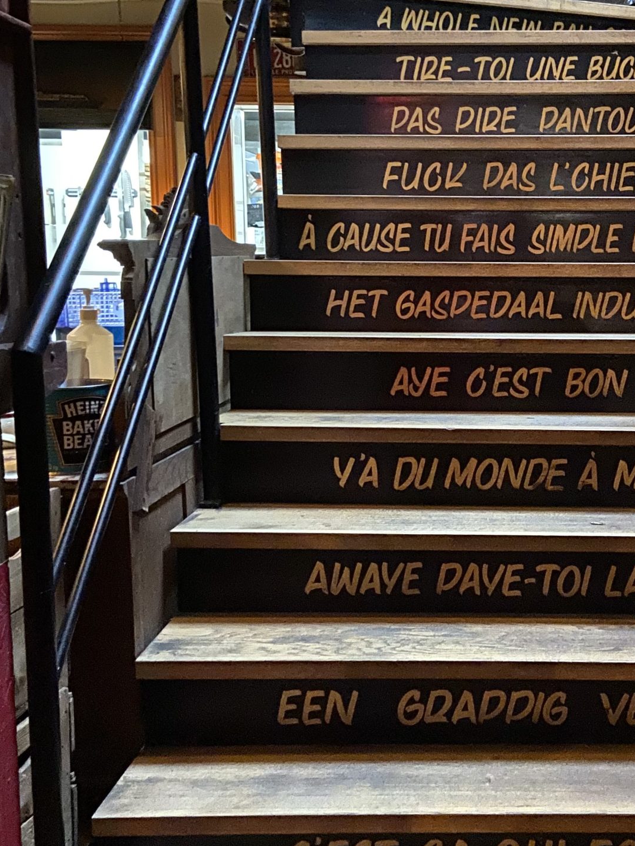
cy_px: 411
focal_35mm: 48
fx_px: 1174
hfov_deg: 29.5
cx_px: 518
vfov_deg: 39.6
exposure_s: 1/20
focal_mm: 4.25
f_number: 1.8
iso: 800
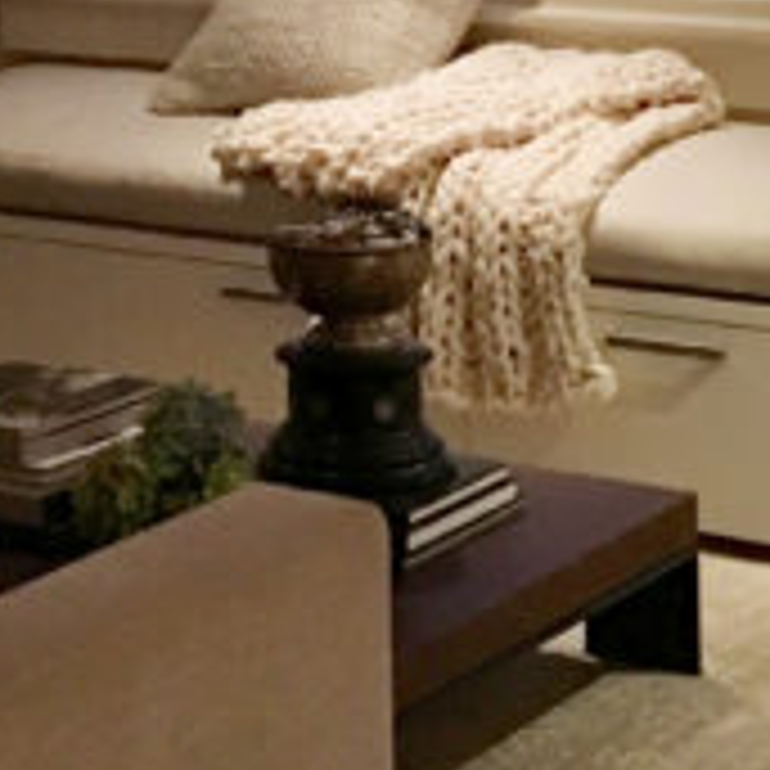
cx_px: -23
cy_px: -113
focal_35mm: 115
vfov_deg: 14.7
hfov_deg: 14.9
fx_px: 2894
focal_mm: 4.15
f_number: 2.2
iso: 100
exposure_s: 1/4
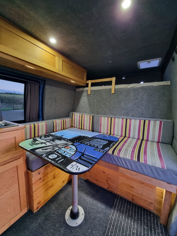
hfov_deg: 89.9
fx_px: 89
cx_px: 88
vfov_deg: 106.2
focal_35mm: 13
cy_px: 118
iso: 640
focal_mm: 2.2
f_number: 2.2
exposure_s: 1/25
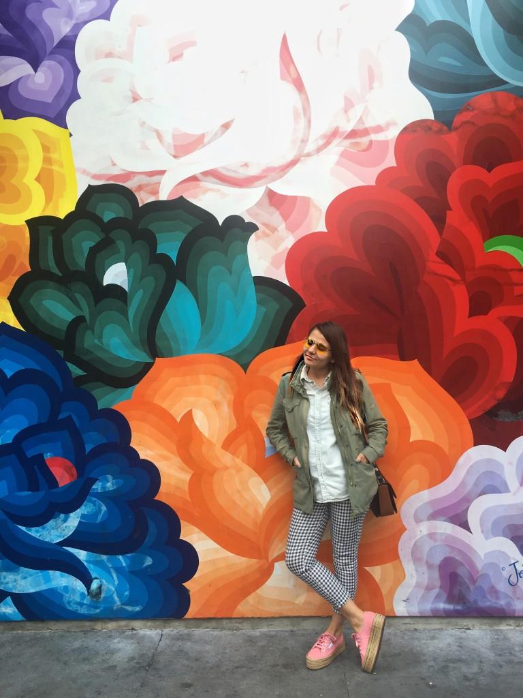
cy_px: 349
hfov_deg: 48.2
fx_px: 584
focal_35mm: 29
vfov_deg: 61.7
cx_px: 262
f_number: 2.2
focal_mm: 4.15
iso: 25
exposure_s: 1/553
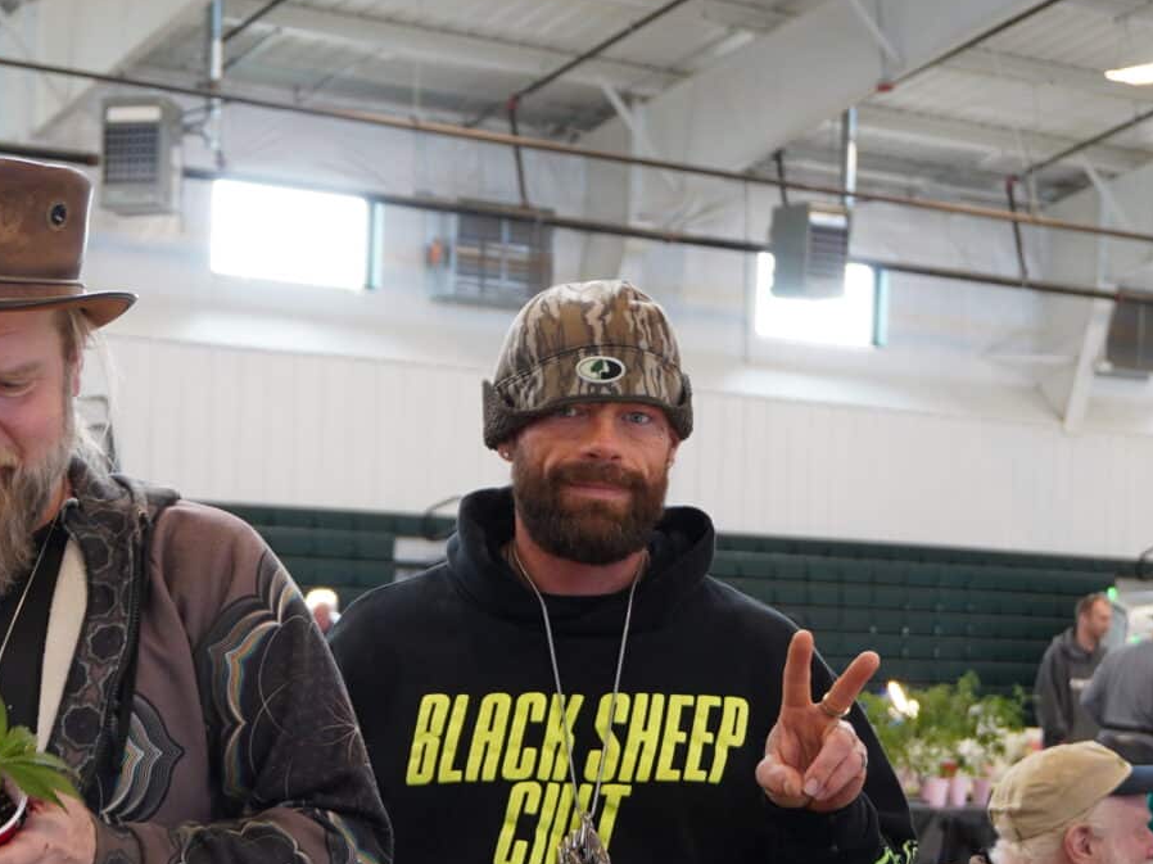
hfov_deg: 22.3
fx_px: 2876
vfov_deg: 16.8
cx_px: 190
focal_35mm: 86
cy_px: 835
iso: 125
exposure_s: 1/40
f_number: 2.8
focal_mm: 21
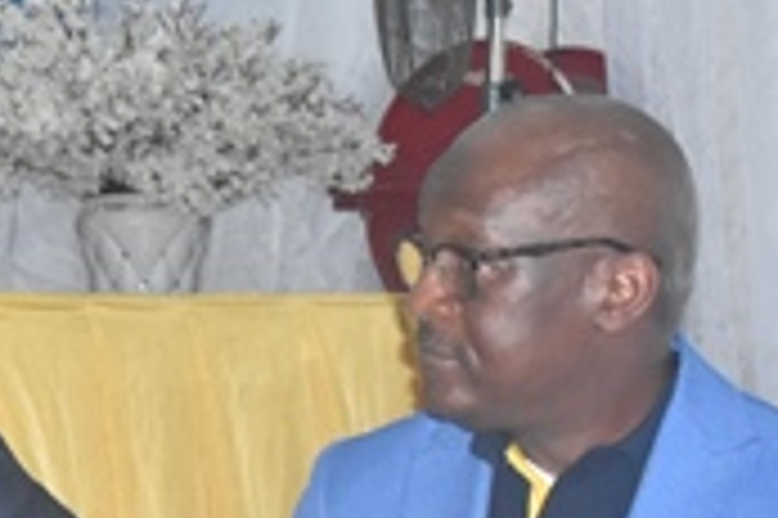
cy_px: 552
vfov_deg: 6.5
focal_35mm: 211
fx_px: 4556
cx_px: -580
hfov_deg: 9.3
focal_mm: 38
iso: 2500
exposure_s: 1/80
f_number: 8
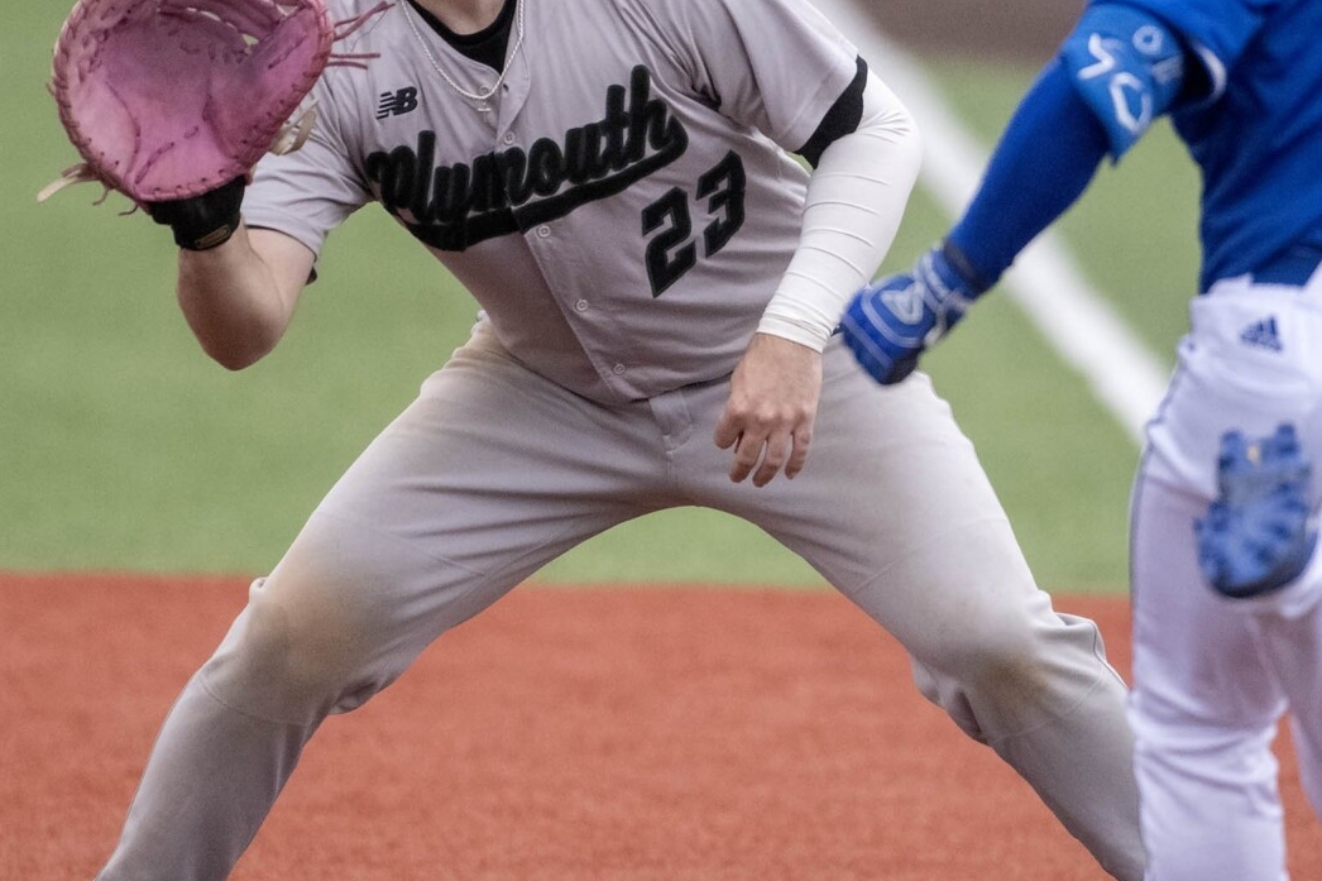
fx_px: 35099
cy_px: 362
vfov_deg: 1.4
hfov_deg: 2.2
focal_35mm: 956
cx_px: 784
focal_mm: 500
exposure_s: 1/4000
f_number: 4
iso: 3200
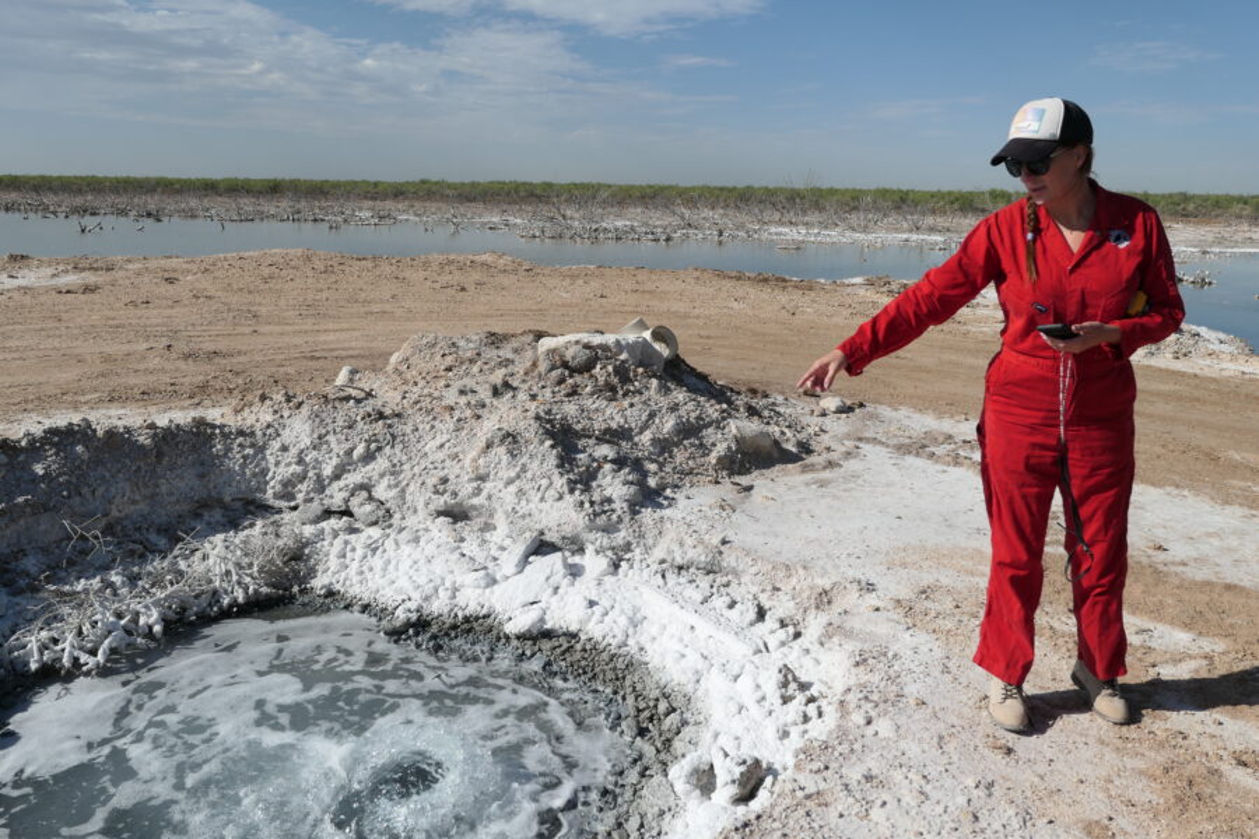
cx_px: 630
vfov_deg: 45.0
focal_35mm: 29
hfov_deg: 63.7
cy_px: 420
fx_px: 1014
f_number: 4.5
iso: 125
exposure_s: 1/1600
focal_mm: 10.5
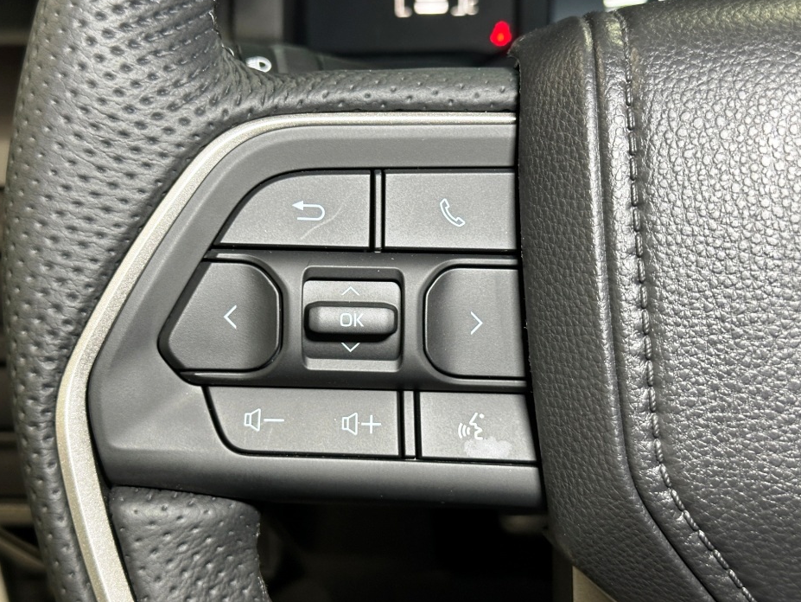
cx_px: 376
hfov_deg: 36.1
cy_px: 281
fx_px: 1227
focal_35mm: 53
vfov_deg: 27.5
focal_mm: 6.86
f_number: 1.78
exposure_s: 1/40
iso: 250
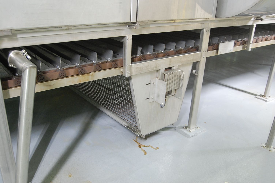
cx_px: 138
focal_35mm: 33
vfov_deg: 39.9
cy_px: 92
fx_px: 252
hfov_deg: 57.3
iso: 800
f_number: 3.8
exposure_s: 1/13
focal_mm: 22
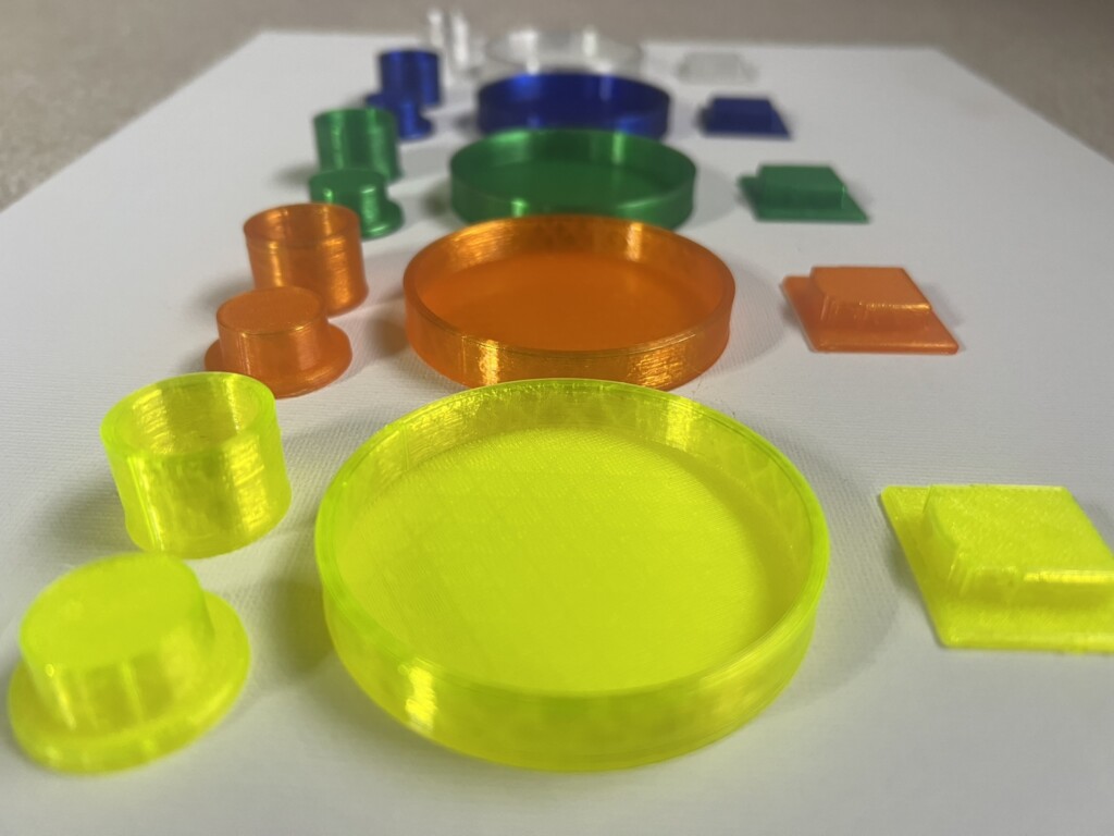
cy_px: 418
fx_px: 837
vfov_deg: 53.1
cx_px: 557
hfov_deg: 67.3
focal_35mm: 26
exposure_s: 1/80
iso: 125
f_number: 1.5
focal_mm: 5.7
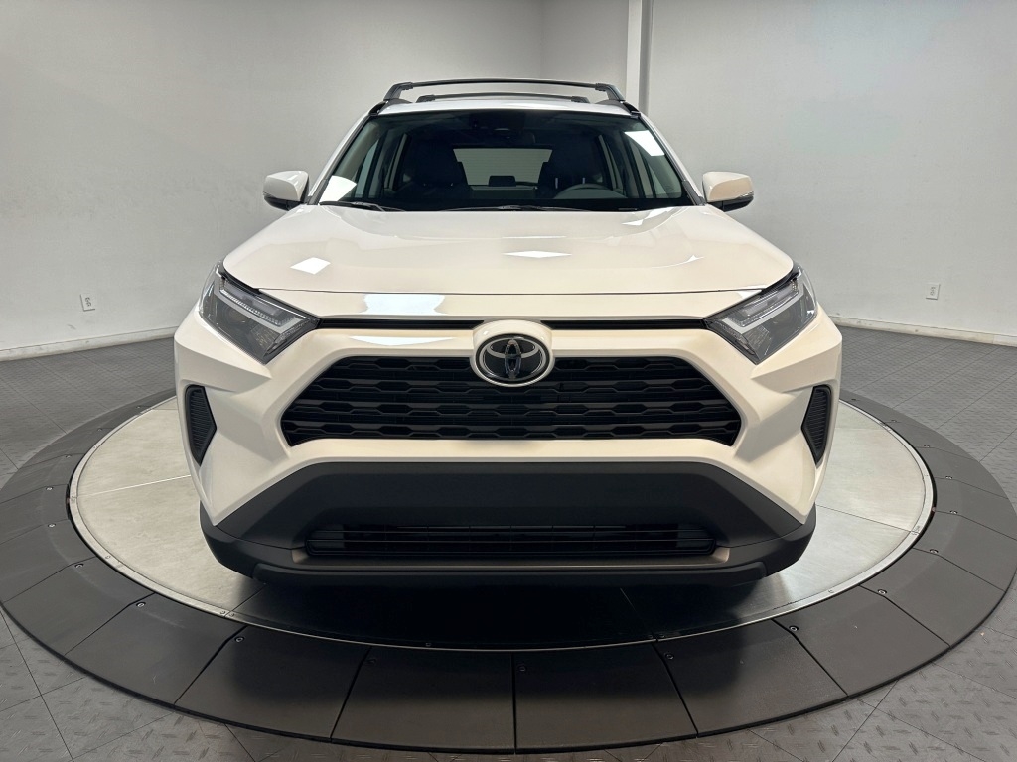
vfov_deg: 56.8
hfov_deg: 71.6
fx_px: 705
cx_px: 508
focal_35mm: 24
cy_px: 381
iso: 160
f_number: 1.78
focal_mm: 6.86
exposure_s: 1/60
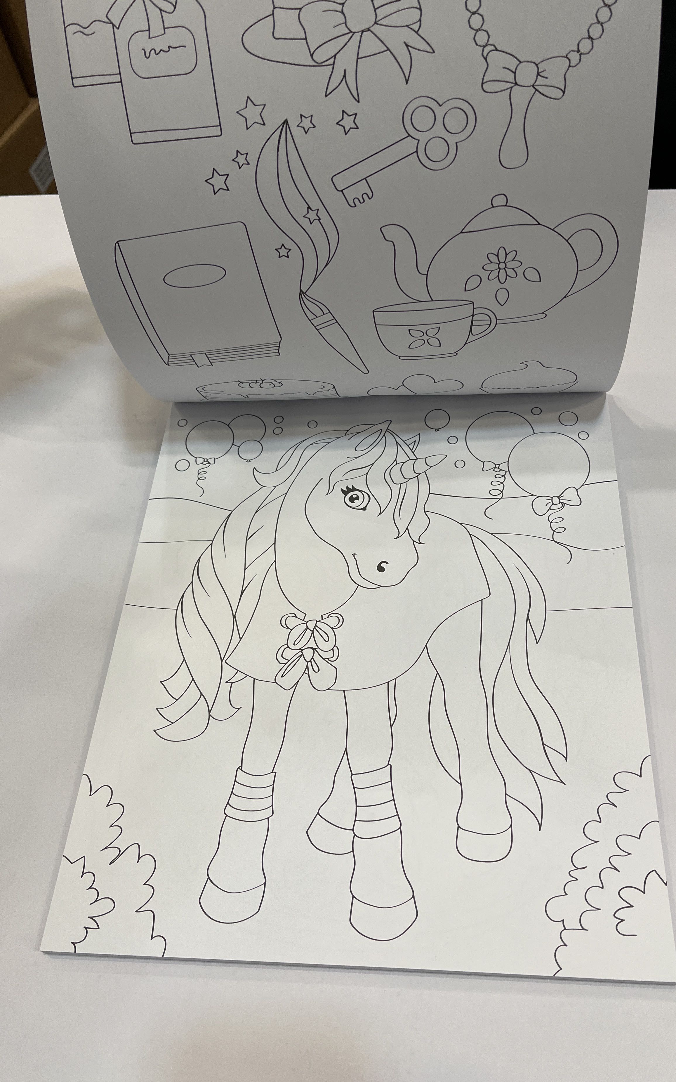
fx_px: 884
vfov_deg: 62.8
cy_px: 507
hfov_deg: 41.8
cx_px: 362
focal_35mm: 30
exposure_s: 1/50
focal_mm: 5.1
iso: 80
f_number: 1.6
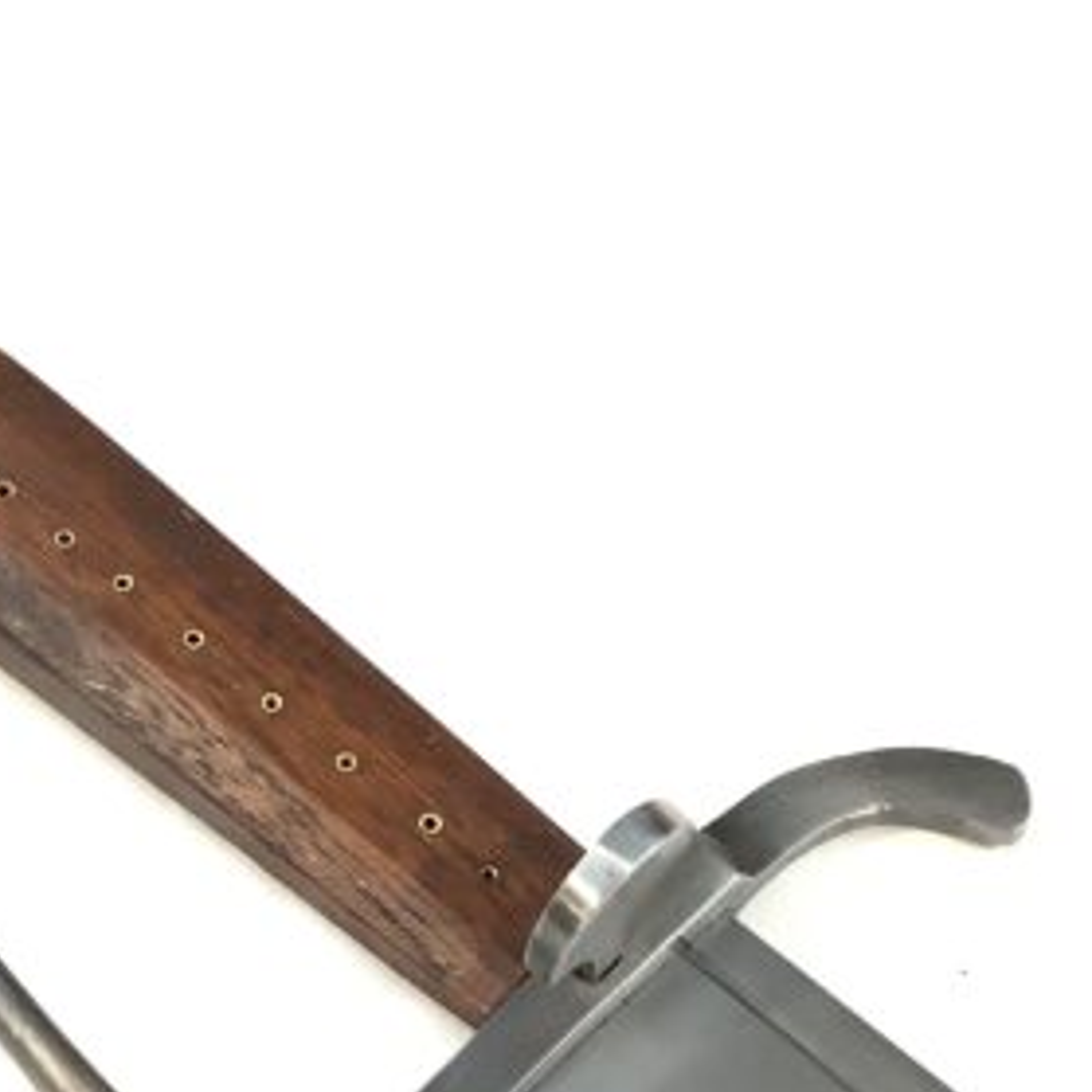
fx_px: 2106
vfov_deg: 28.5
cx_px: 431
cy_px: 849
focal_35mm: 59
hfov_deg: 29.0
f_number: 2.4
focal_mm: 3.3
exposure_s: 1/60
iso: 320
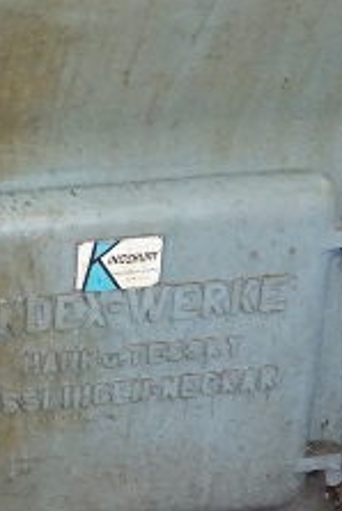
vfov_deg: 18.3
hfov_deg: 11.9
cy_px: 47
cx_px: -174
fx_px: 1565
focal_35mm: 110
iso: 2500
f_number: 3.5
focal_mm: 16
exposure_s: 1/160
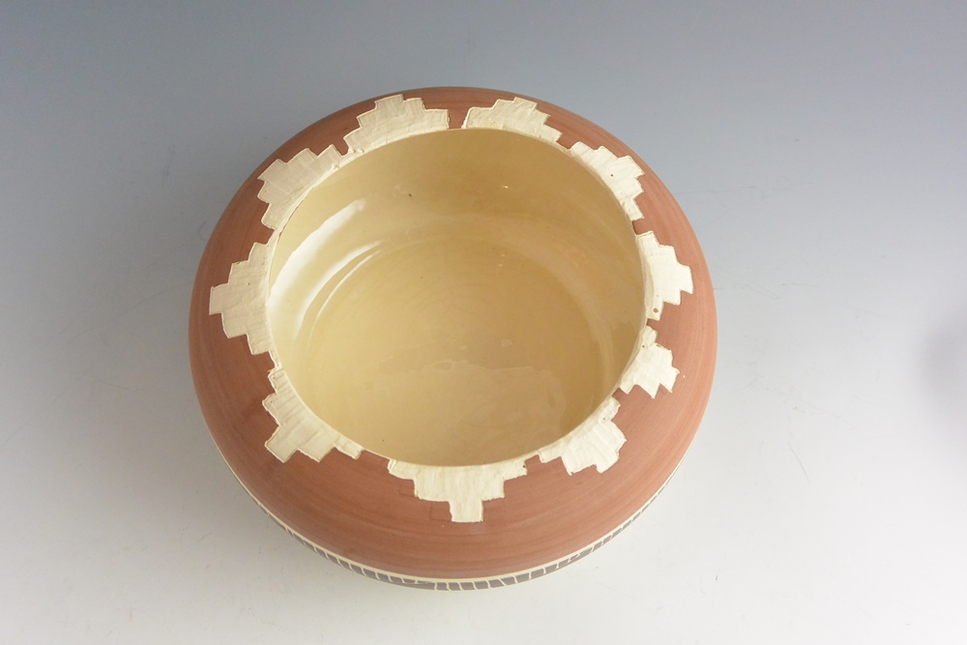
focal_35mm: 32
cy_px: 322
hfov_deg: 58.7
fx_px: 860
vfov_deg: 41.1
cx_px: 484
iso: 1250
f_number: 3.8
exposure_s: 1/125
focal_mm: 12.2
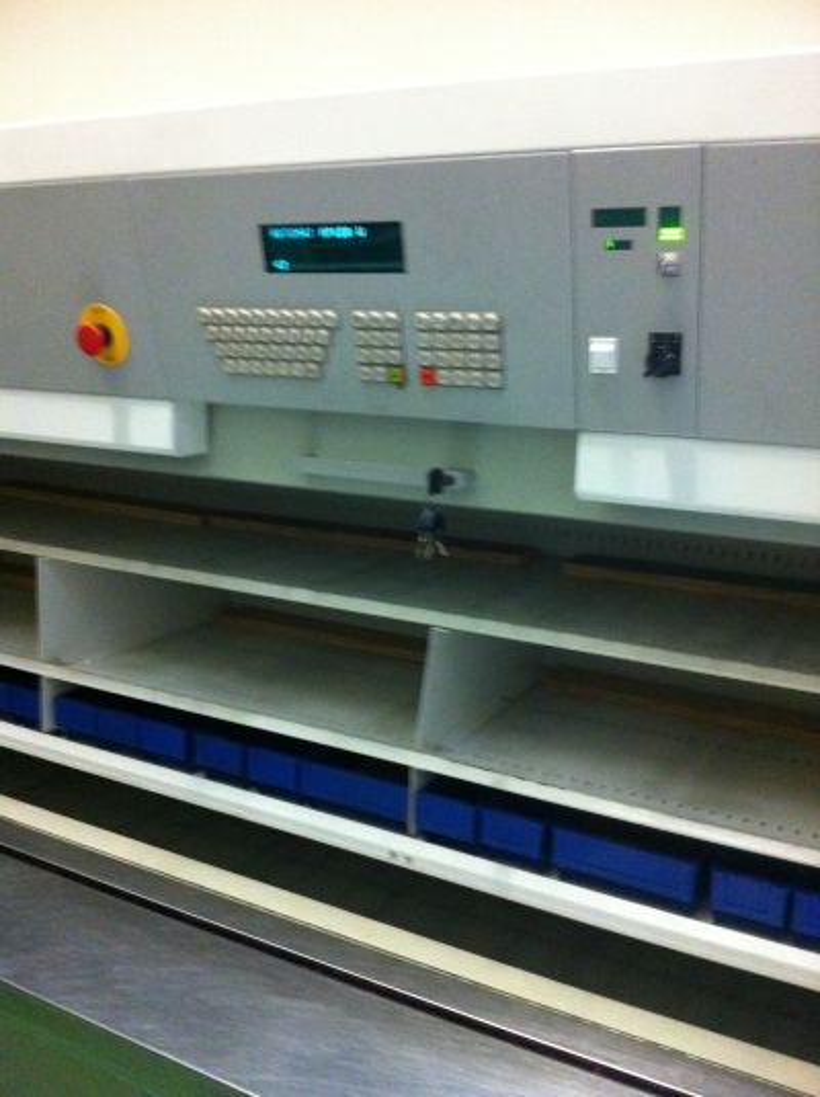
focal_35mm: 35
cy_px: 548
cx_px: 410
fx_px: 1108
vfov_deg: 52.7
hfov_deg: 40.6
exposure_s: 1/15
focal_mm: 3.85
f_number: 2.8
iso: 500
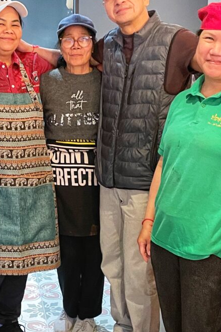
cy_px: 158
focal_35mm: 66
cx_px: 48
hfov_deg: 20.4
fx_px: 608
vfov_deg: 30.5
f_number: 1.6
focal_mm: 4.2
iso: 400
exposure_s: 1/50
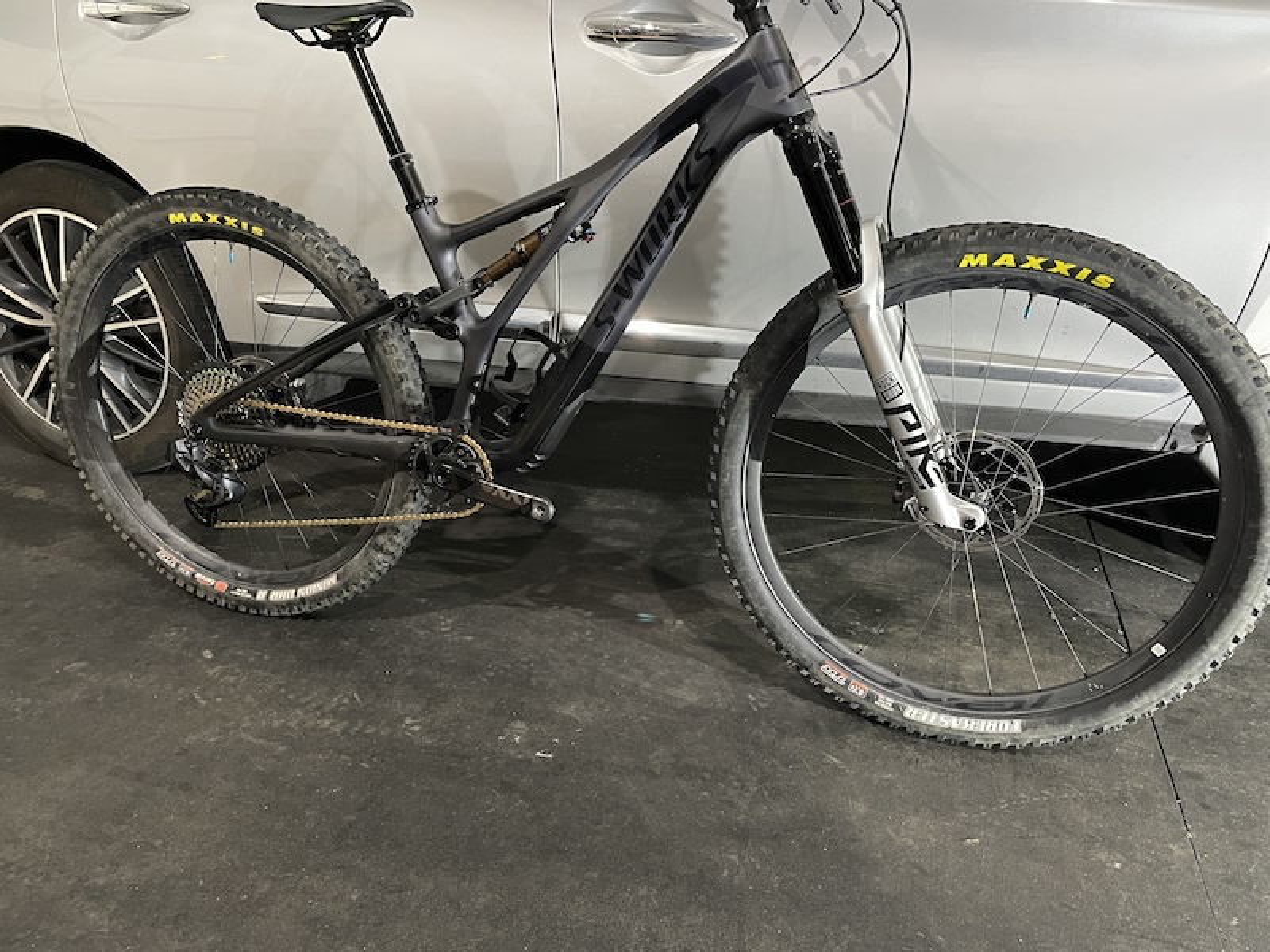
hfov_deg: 67.3
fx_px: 954
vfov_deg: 53.1
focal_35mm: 26
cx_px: 635
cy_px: 476
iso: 500
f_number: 1.6
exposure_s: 1/30
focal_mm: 4.2
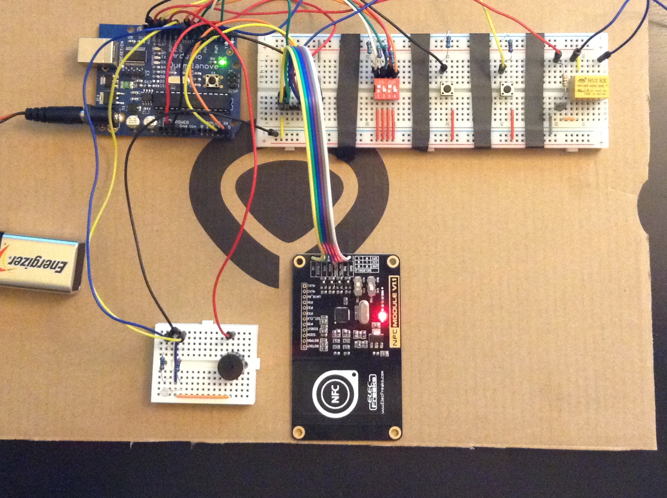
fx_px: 904
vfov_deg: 30.5
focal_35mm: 47
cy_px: 150
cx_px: 324
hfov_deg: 40.5
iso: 500
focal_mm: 3.3
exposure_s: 1/15
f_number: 2.4
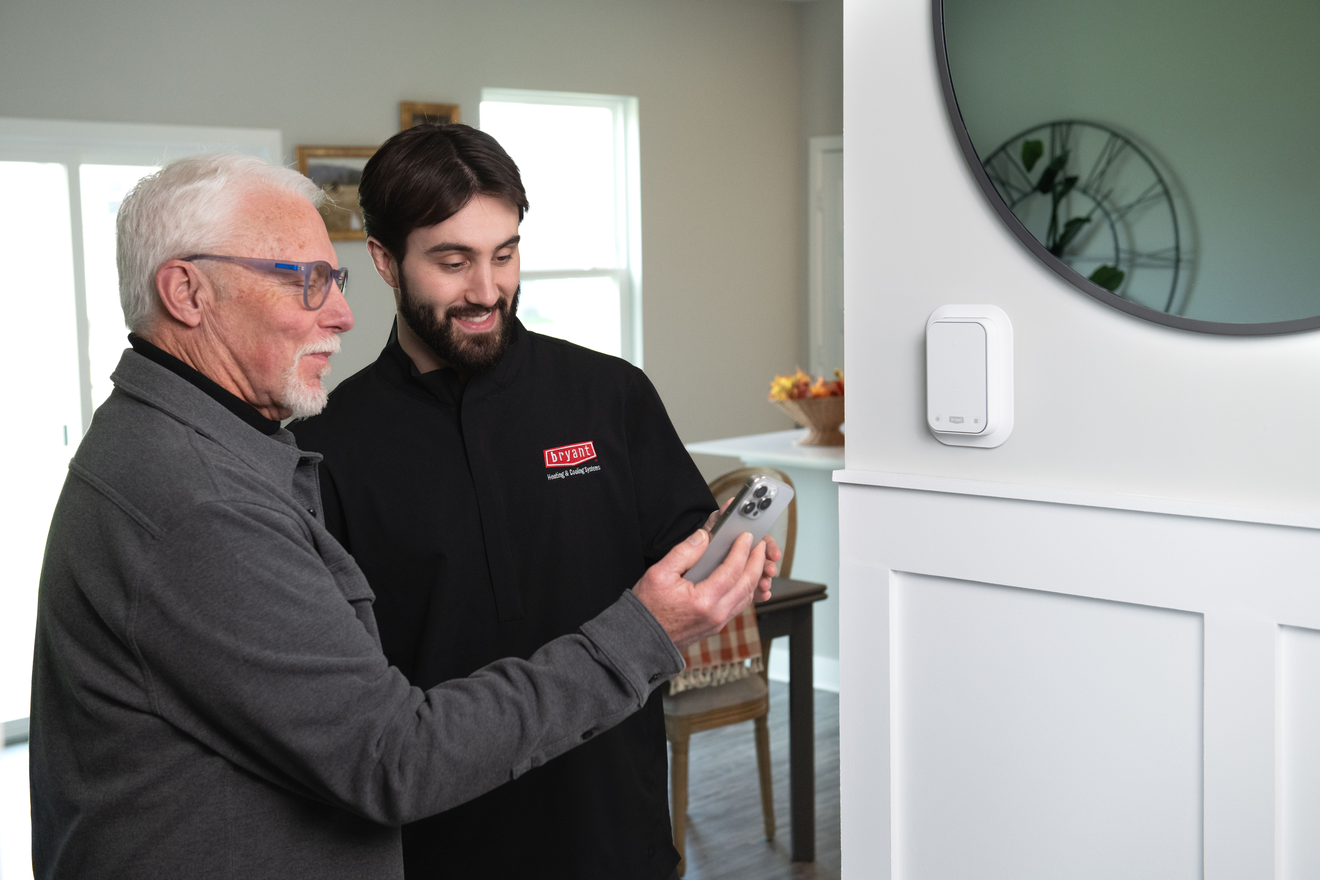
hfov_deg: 39.6
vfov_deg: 27.0
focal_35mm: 50
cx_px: 660
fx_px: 1833
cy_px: 440
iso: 1000
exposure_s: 1/250
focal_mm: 50
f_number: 5
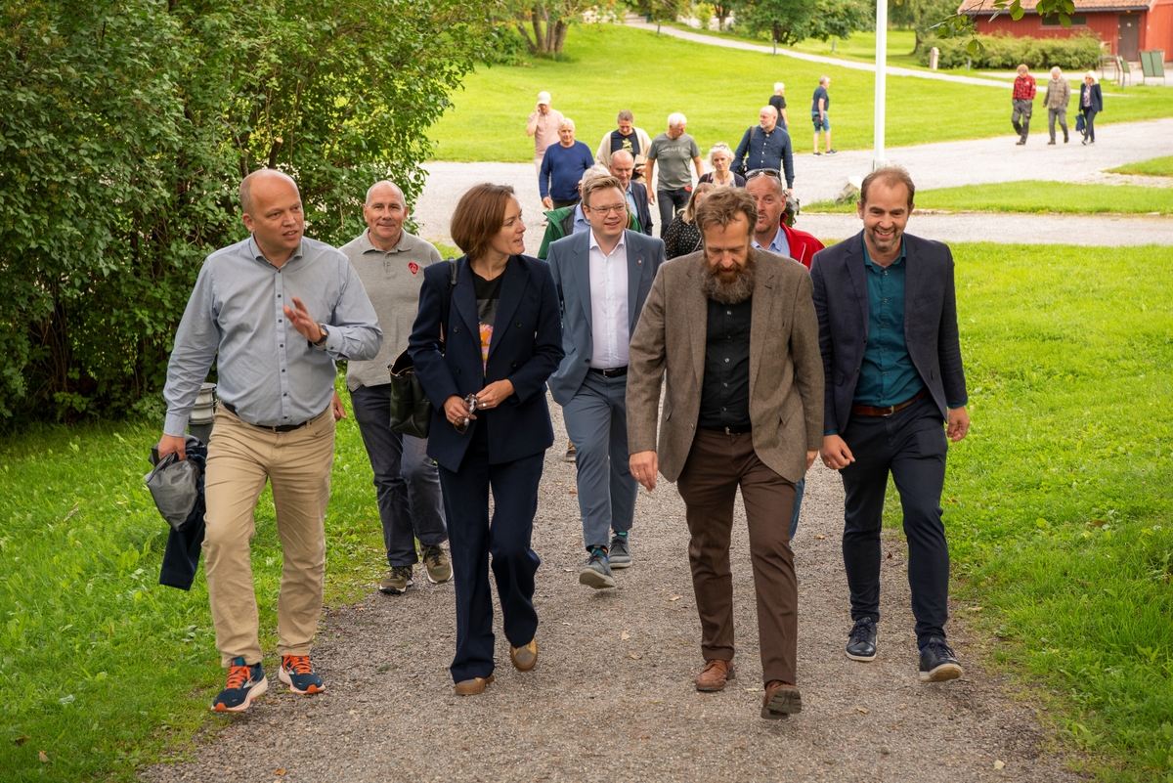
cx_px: 586
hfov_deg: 28.8
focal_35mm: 70
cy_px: 392
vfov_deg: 19.5
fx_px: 2282
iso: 400
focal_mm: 70
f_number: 6.3
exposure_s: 1/160
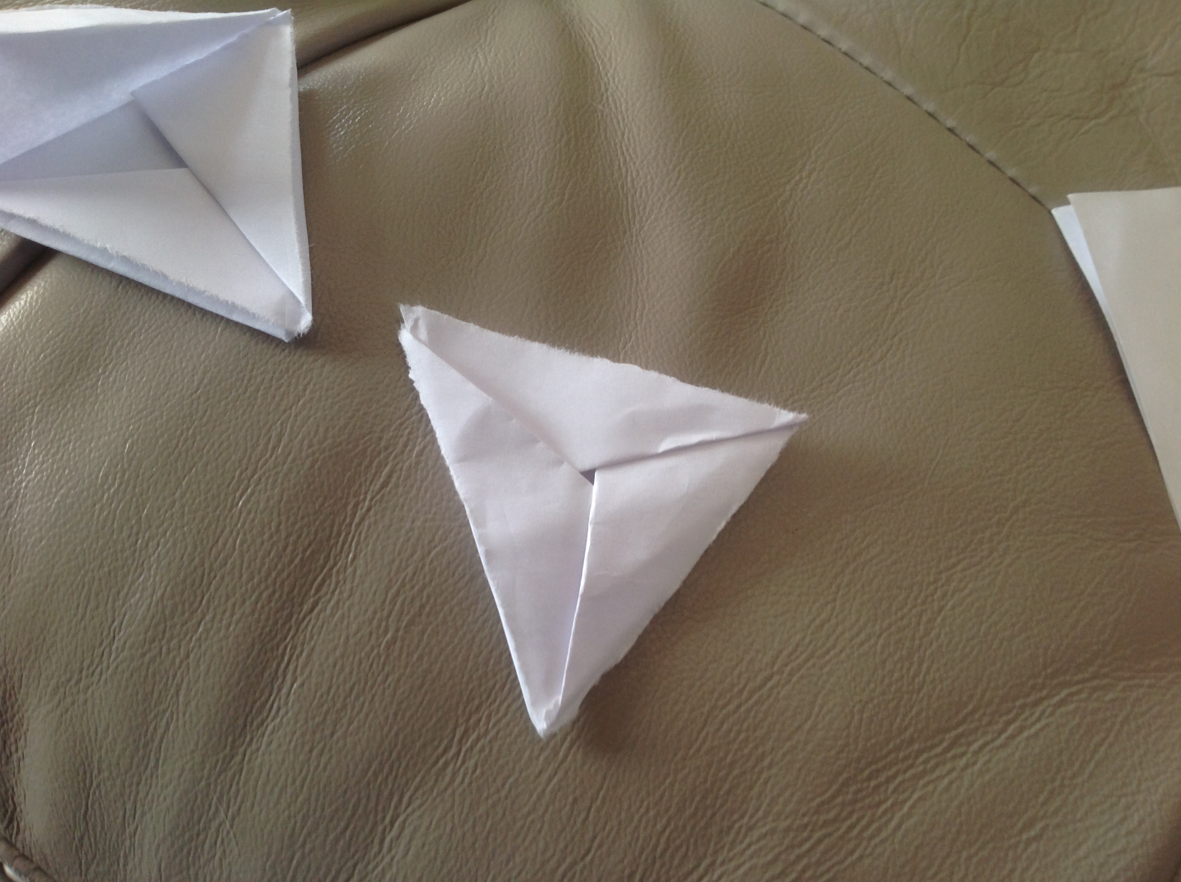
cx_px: 590
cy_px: 441
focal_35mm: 35
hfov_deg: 52.7
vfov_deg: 40.6
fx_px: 1192
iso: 50
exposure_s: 1/20
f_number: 2.4
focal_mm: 4.28
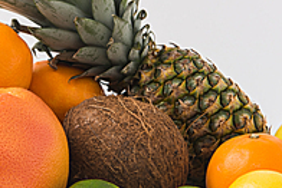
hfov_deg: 13.3
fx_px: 1199
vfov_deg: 9.0
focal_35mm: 153
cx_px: 59
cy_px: 75
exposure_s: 1/160
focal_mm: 60
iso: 100
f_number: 11
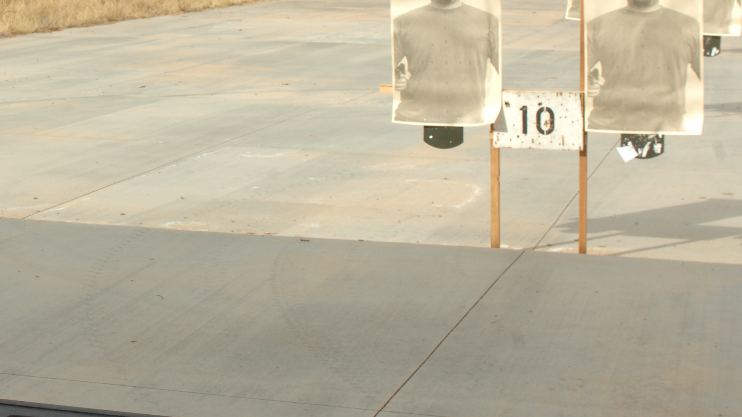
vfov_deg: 14.5
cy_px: 82
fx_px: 1633
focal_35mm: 83
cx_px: 78
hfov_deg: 24.9
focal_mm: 28
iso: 200
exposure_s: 1/200
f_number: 11
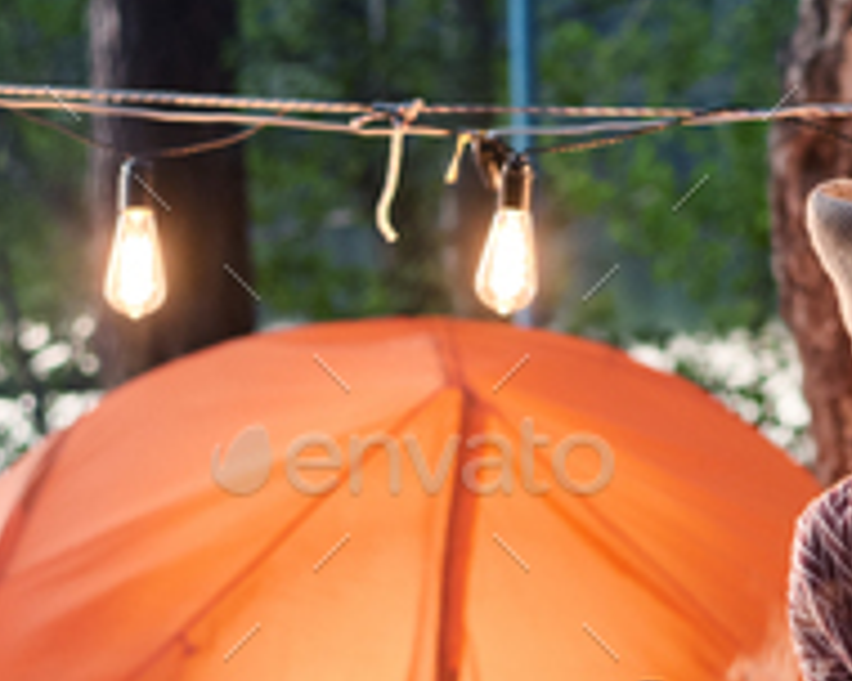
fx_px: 4261
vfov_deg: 9.1
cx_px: 1072
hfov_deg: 11.2
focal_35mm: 169
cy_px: 672
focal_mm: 58
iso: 800
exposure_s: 1/100
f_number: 2.8
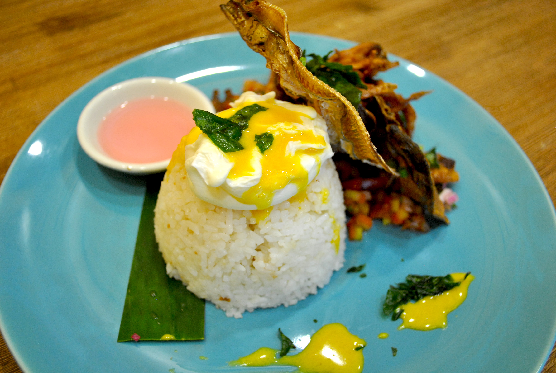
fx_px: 557
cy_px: 186
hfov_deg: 53.0
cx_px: 278
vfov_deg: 37.0
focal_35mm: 36
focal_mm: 24
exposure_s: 1/30
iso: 450
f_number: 4
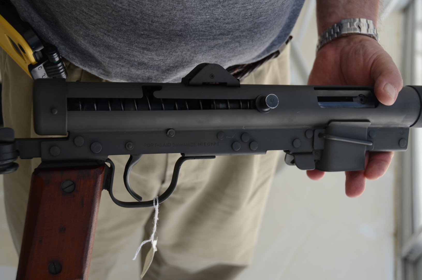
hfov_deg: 41.2
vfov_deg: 27.9
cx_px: 211
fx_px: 561
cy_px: 140
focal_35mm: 48
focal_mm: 32
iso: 100
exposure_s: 1/125
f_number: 4
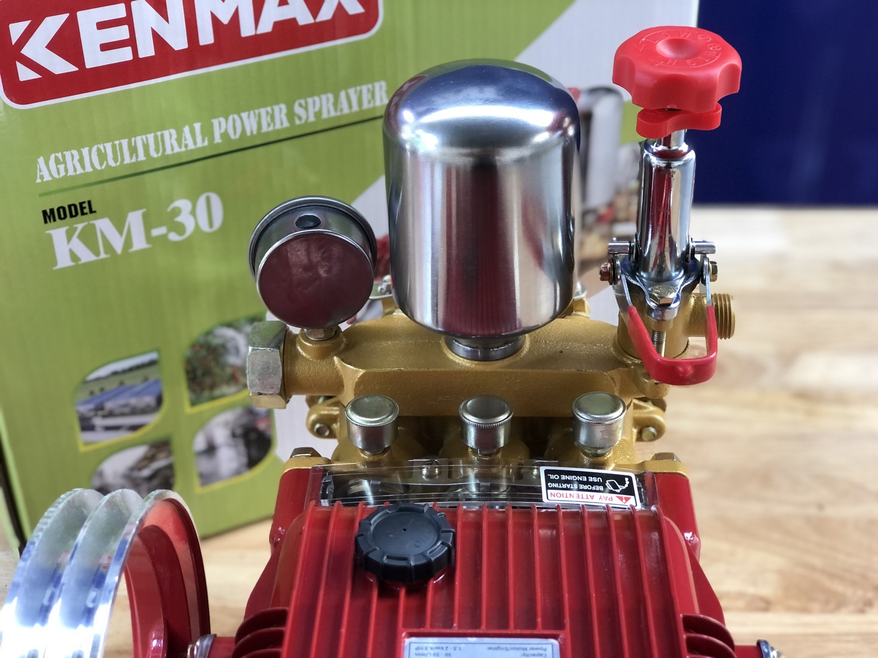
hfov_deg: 33.8
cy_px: 329
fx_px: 1446
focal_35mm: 57
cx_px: 439
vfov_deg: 25.7
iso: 80
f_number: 2.8
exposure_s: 1/30
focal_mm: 6.6
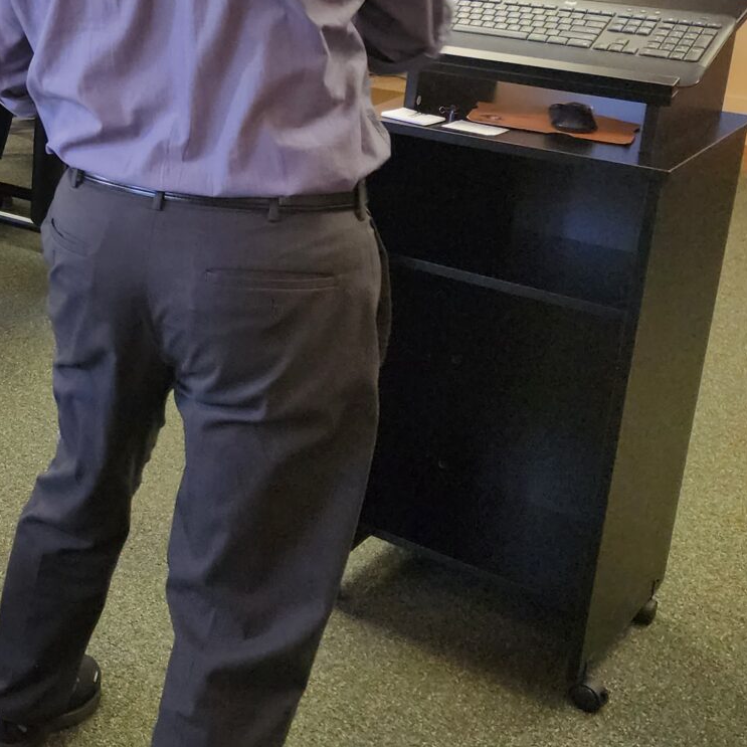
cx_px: -277
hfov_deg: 25.4
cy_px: 137
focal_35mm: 56
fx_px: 1367
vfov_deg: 29.8
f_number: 1.8
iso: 250
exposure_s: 1/120
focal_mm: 6.4
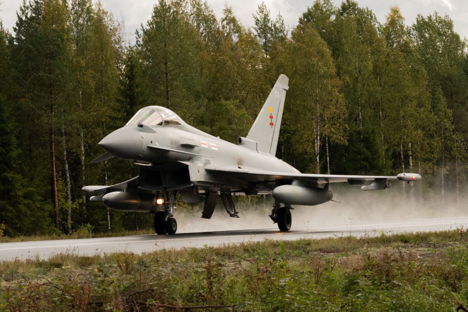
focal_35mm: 100
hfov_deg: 20.4
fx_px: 1300
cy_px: 156
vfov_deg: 13.7
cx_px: 234
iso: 3200
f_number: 13
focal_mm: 100
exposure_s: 1/1250
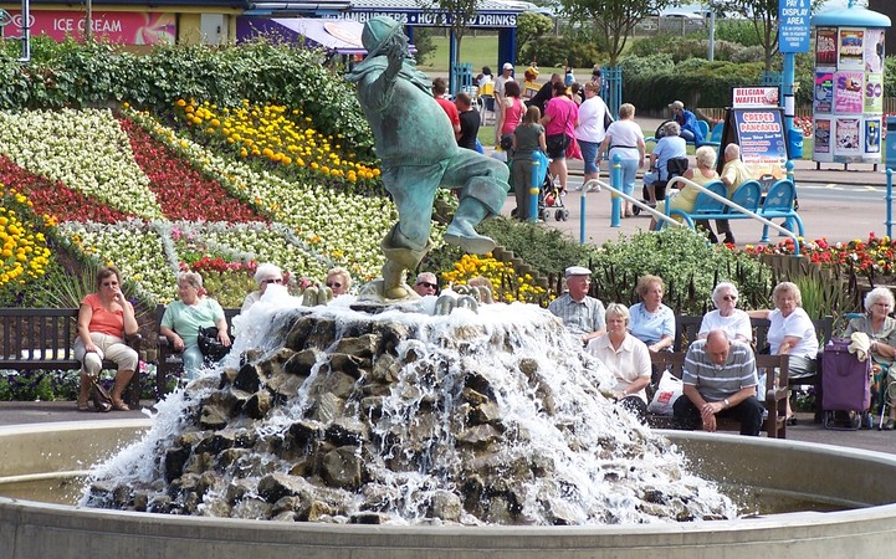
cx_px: 478
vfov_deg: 7.1
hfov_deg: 11.4
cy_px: 194
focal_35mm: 184
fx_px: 4491
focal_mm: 23.1
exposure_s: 1/1000
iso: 80
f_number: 3.2
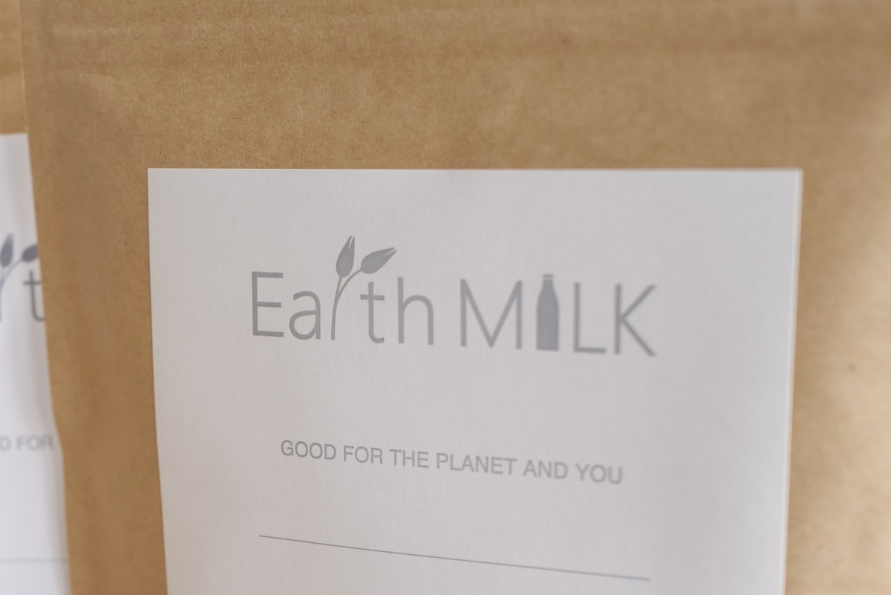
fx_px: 693
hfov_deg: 65.5
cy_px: 298
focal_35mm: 28
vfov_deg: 46.4
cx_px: 446
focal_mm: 28
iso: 100
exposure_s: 1/50
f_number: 2.8
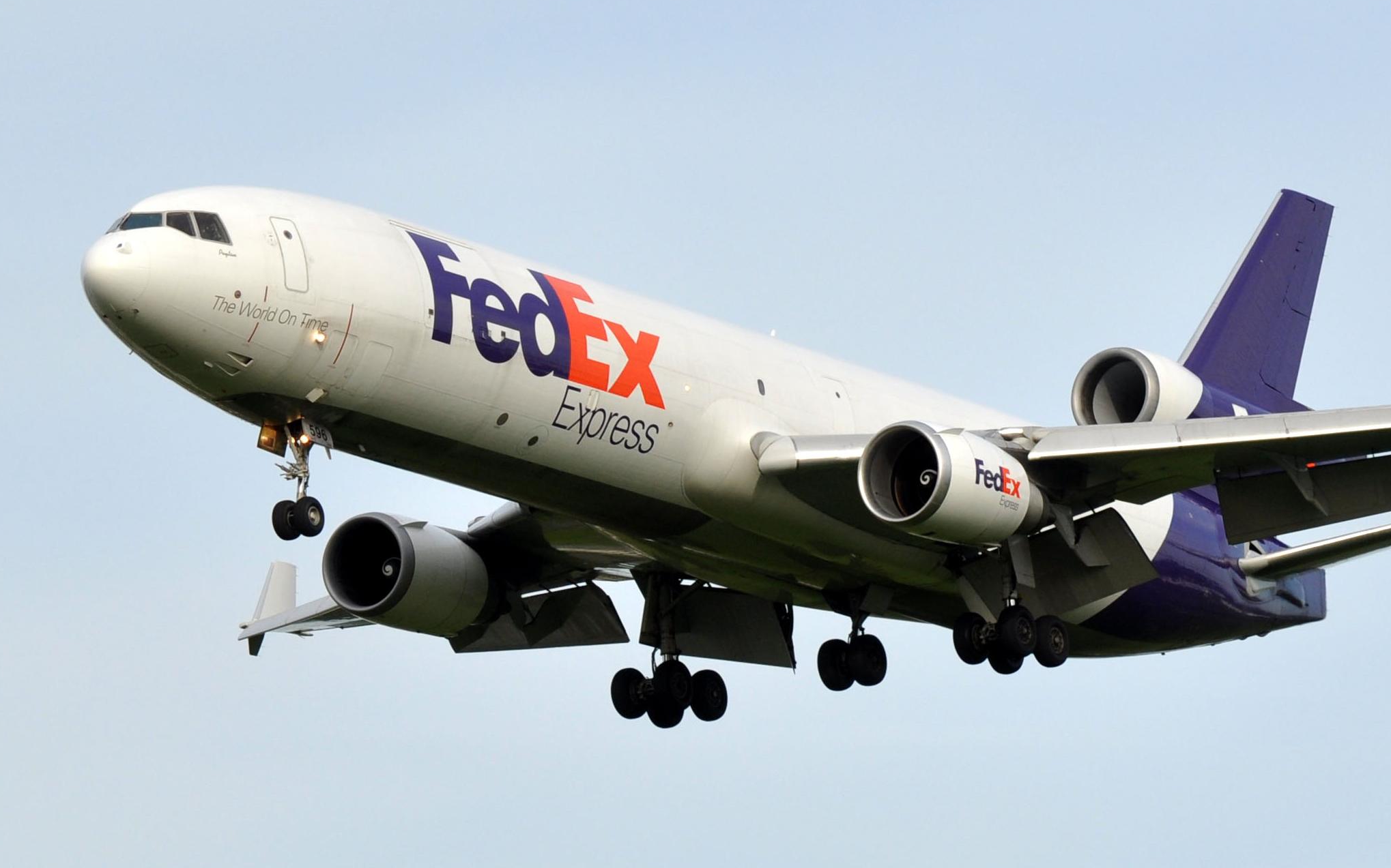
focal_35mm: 157
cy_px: 423
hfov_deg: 13.3
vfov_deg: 8.4
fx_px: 5951
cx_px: 693
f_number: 7.1
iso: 250
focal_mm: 102
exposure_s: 1/800
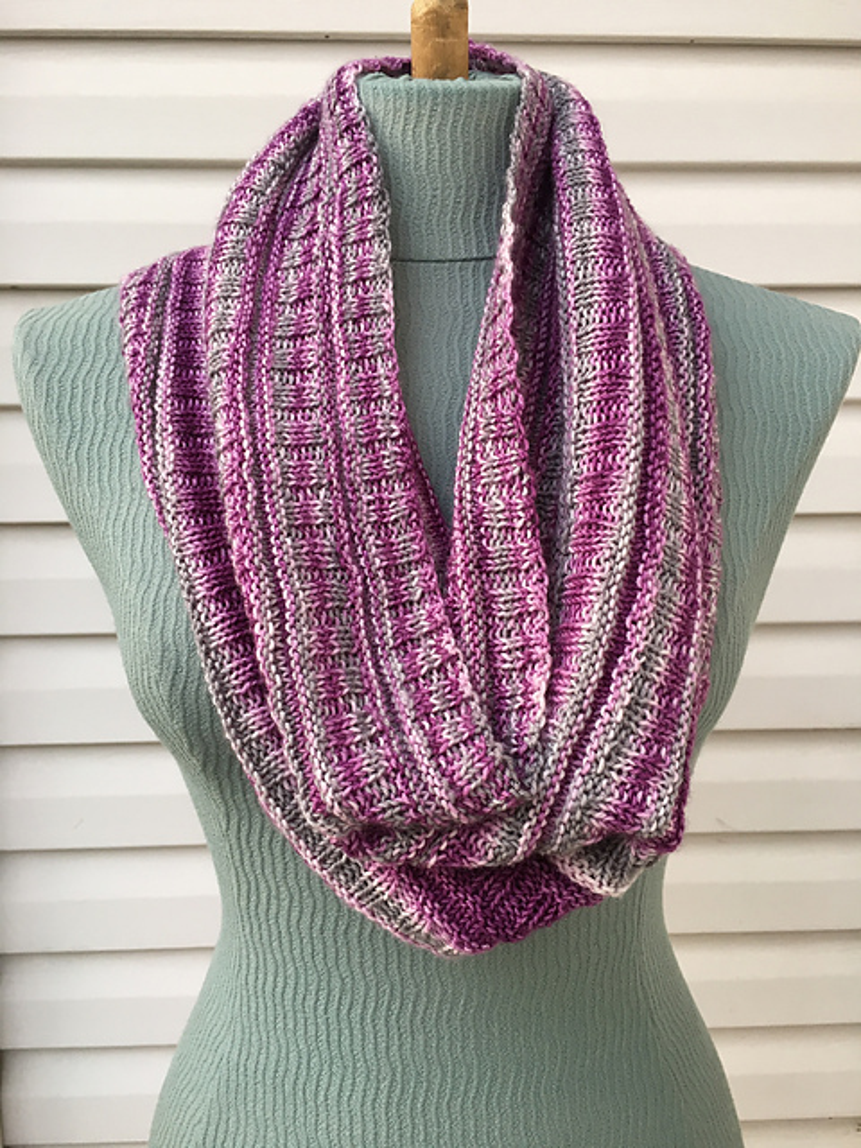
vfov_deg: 61.7
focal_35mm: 29
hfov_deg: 48.2
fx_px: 962
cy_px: 574
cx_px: 430
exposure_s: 1/30
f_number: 2.2
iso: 25
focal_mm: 4.15
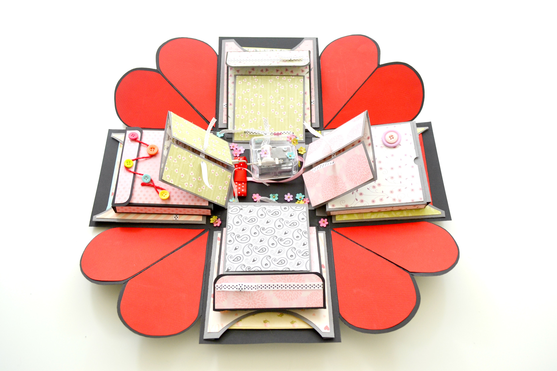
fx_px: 464
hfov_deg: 61.9
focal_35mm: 30
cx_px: 278
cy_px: 186
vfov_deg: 43.6
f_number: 5.6
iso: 220
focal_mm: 20
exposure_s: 1/125
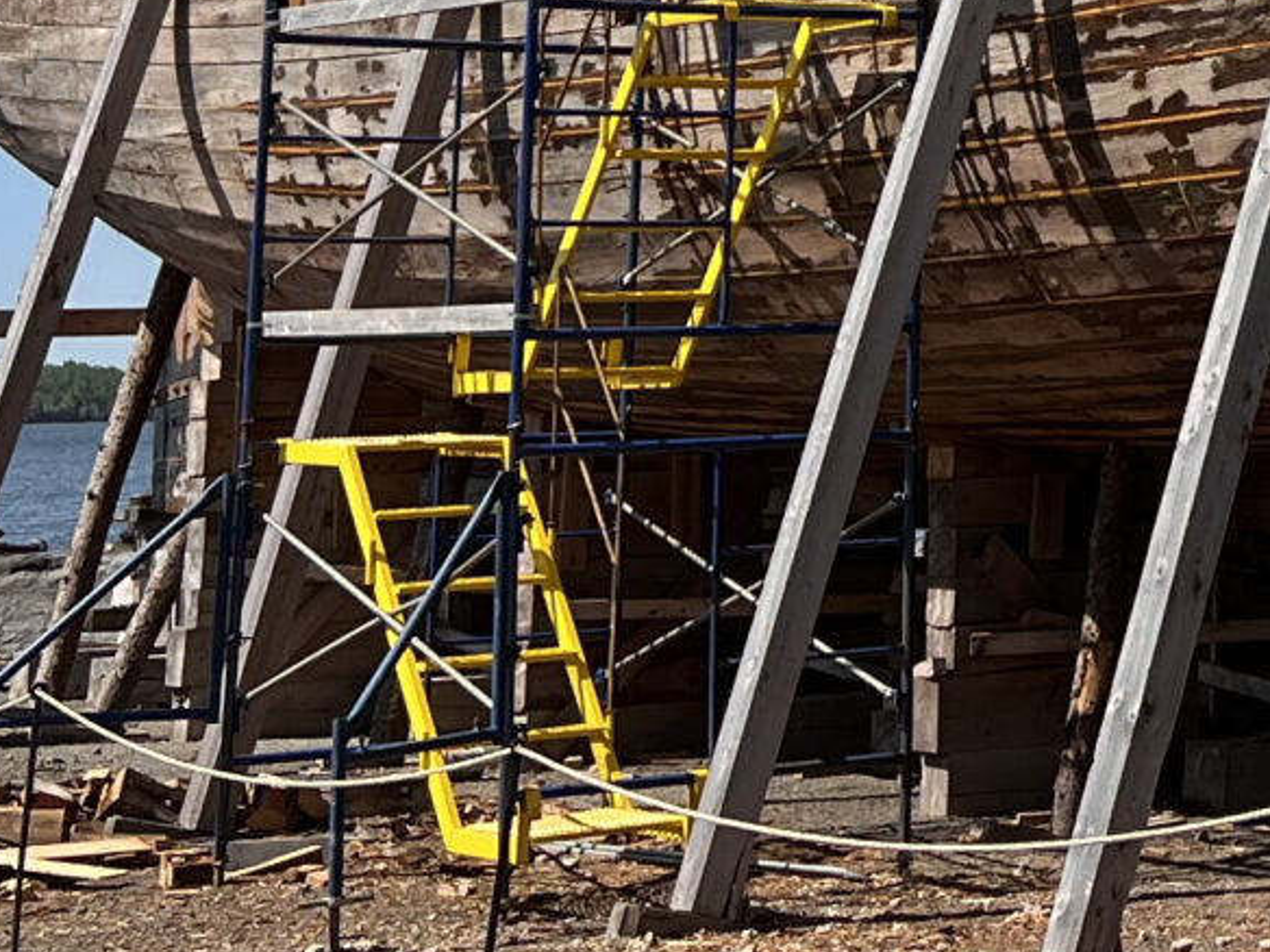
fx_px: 4182
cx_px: 2005
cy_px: -430
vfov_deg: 12.4
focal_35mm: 114
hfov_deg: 15.6
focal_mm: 5.7
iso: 50
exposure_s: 1/4831
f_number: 1.5
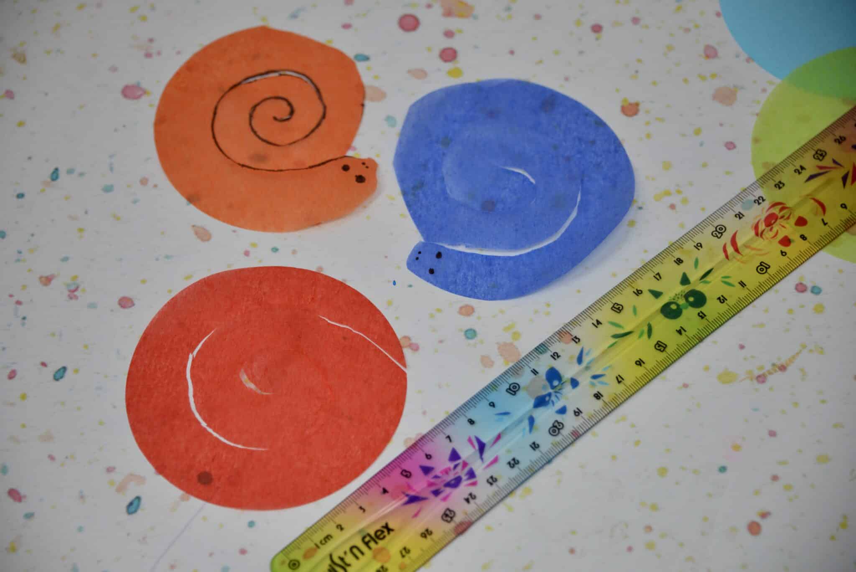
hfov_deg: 16.4
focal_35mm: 125
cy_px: 286
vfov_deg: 11.0
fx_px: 2973
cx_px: 428
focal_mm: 125
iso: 400
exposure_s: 1/250
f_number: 5.6
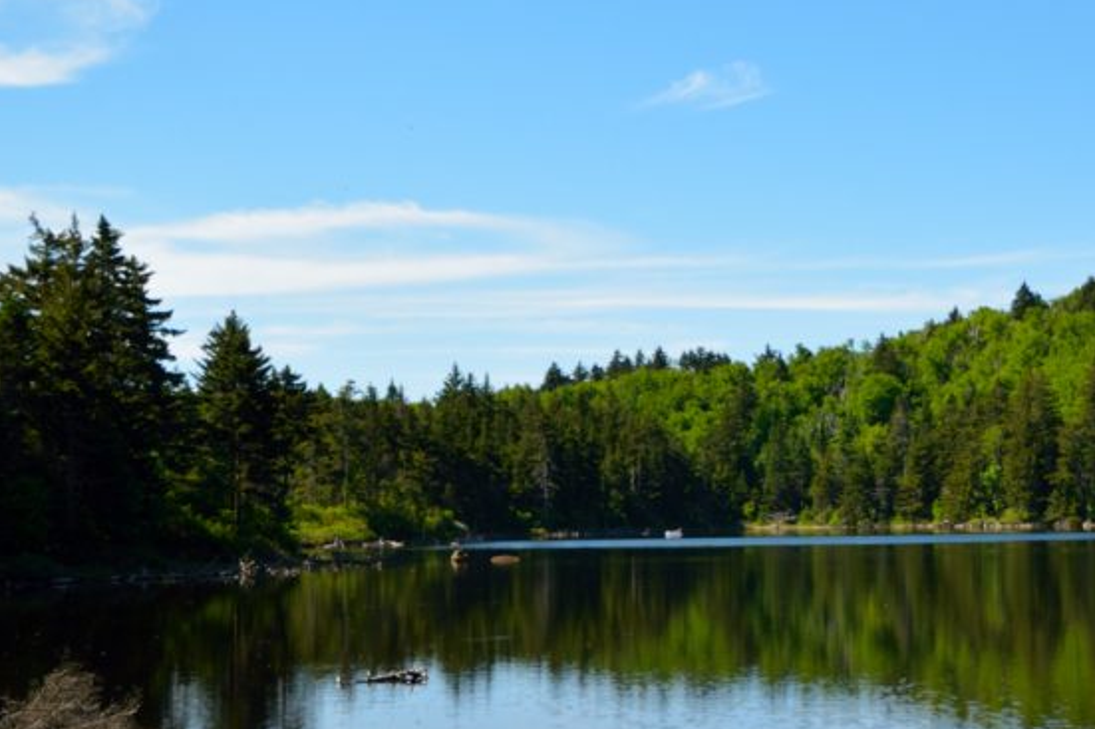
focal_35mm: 68
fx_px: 2068
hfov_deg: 29.0
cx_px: 874
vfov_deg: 20.0
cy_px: 397
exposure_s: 1/500
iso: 400
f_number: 11
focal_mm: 26
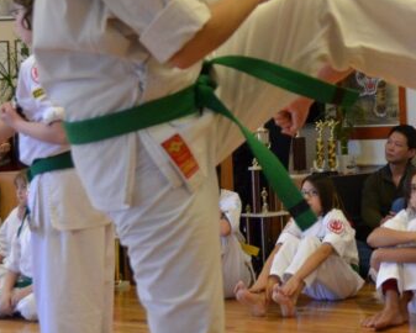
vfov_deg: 16.9
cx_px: 415
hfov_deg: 20.4
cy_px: 100
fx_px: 1121
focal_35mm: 91
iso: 1600
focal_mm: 22
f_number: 3.8
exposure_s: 1/500
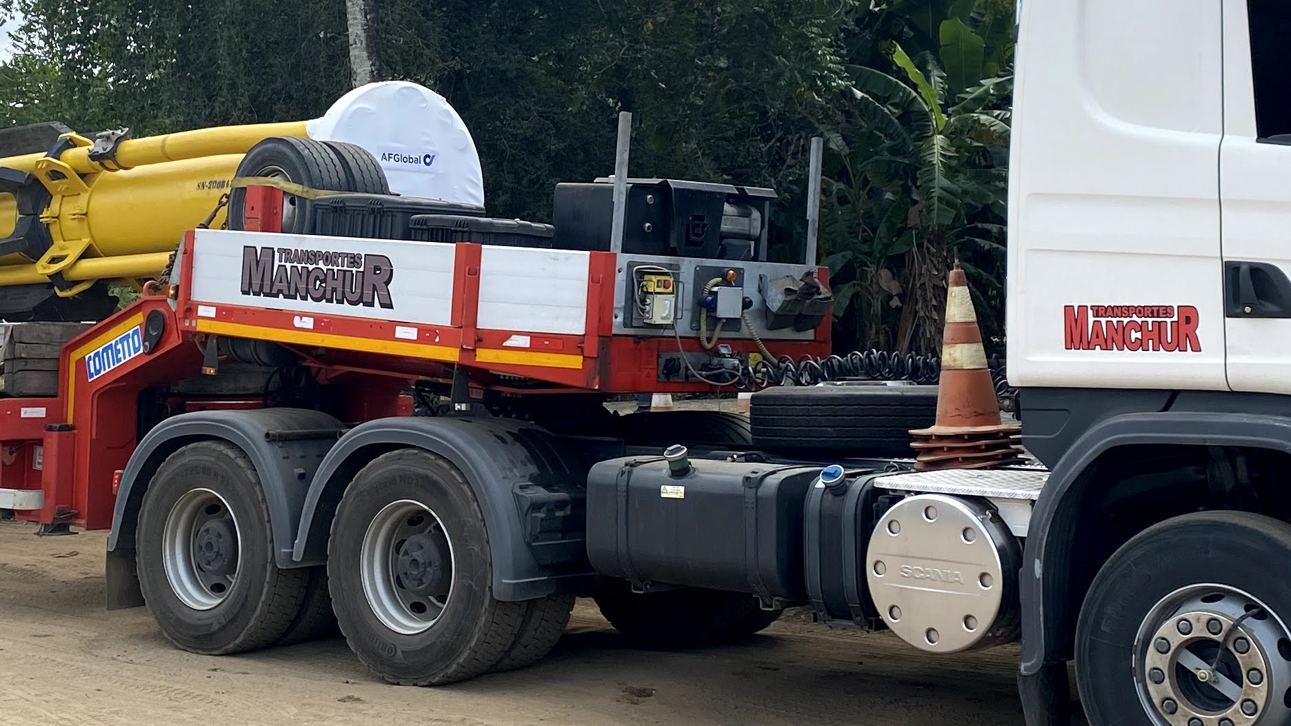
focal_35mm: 61
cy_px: 137
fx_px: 2088
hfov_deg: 34.2
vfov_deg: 19.5
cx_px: 508
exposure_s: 1/1608
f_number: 1.8
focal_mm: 4.25
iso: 32
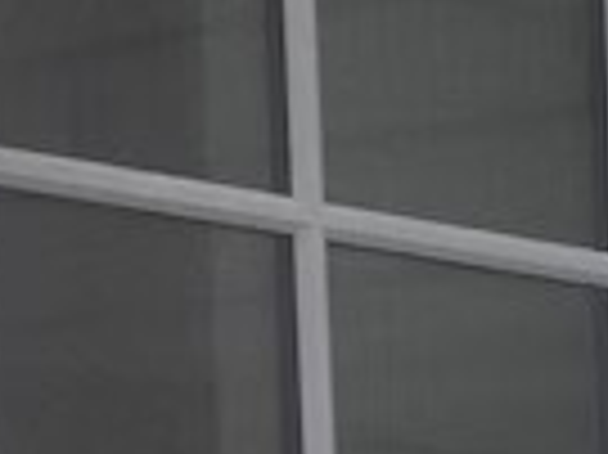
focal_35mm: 215
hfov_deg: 8.2
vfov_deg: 6.2
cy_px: 1456
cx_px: 1644
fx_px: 3773
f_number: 2.2
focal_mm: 4.15
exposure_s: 1/148
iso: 32
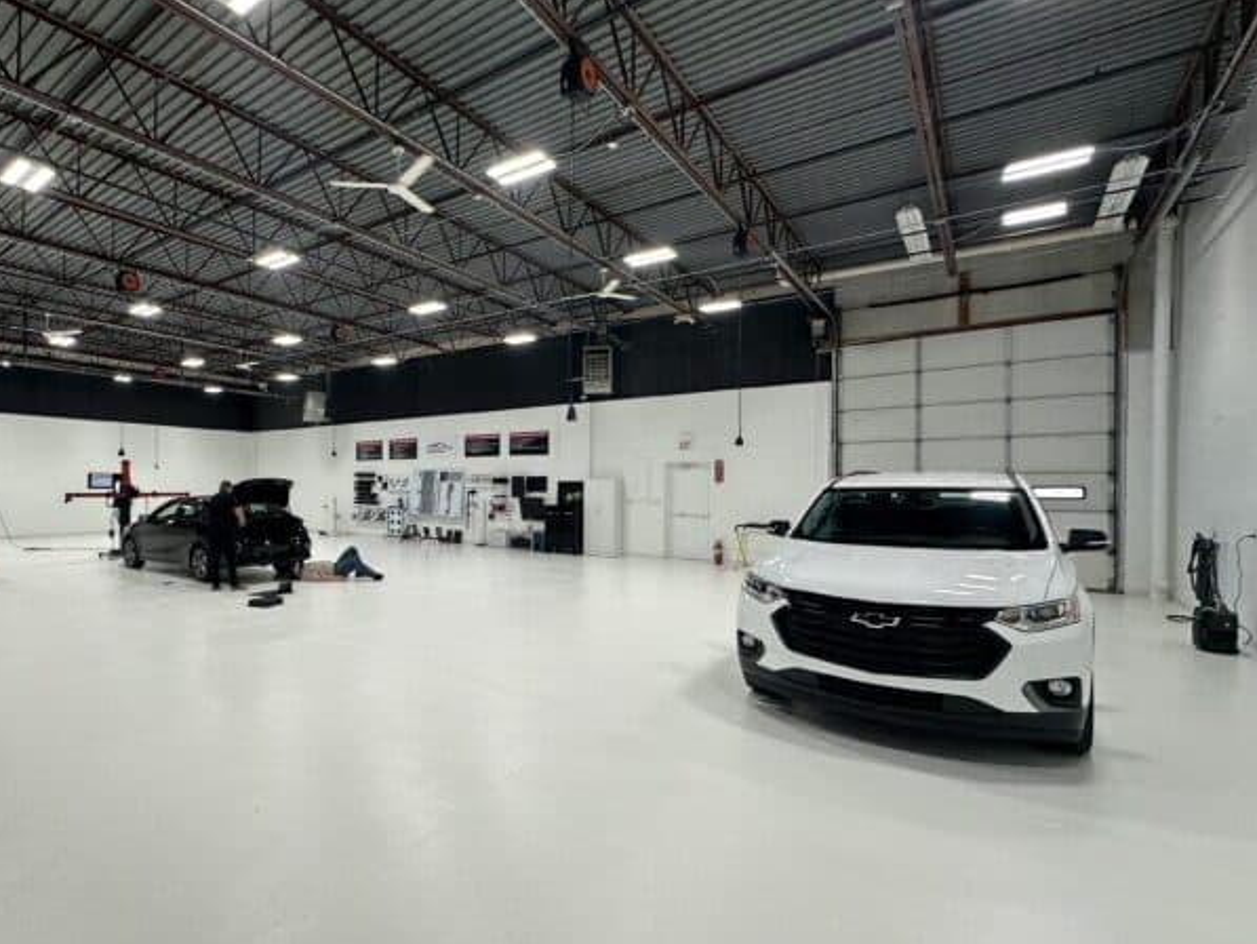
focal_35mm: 18
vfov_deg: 71.6
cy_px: 493
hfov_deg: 85.6
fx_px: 654
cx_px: 455
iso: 80
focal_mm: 2.22
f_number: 2.2
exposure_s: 1/120
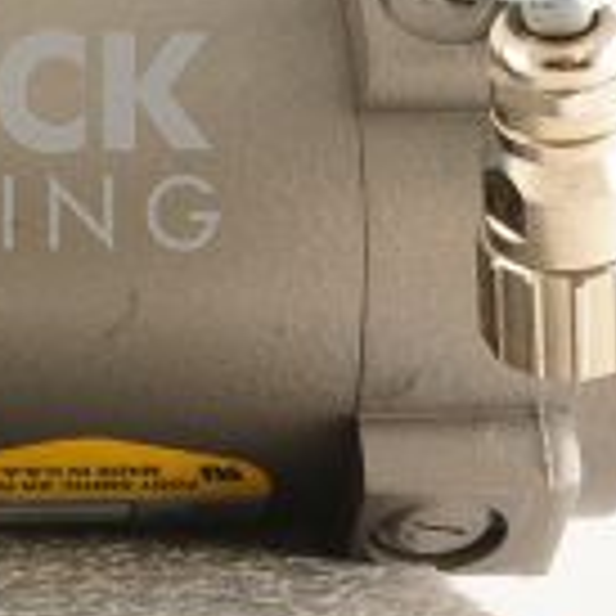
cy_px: 142
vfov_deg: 9.4
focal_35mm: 186
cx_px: -229
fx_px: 3745
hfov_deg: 9.2
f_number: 13
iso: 1600
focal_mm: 50
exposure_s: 1/160
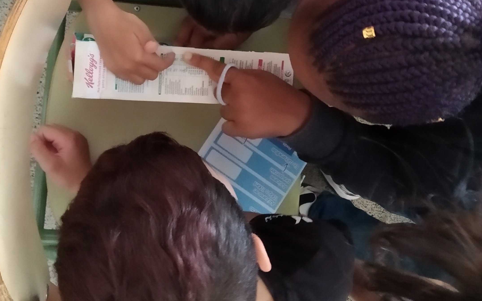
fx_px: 670
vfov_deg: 24.7
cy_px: 37
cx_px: 200
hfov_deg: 39.5
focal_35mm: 51
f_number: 2.2
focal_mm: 3.82
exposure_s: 1/14
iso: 1000
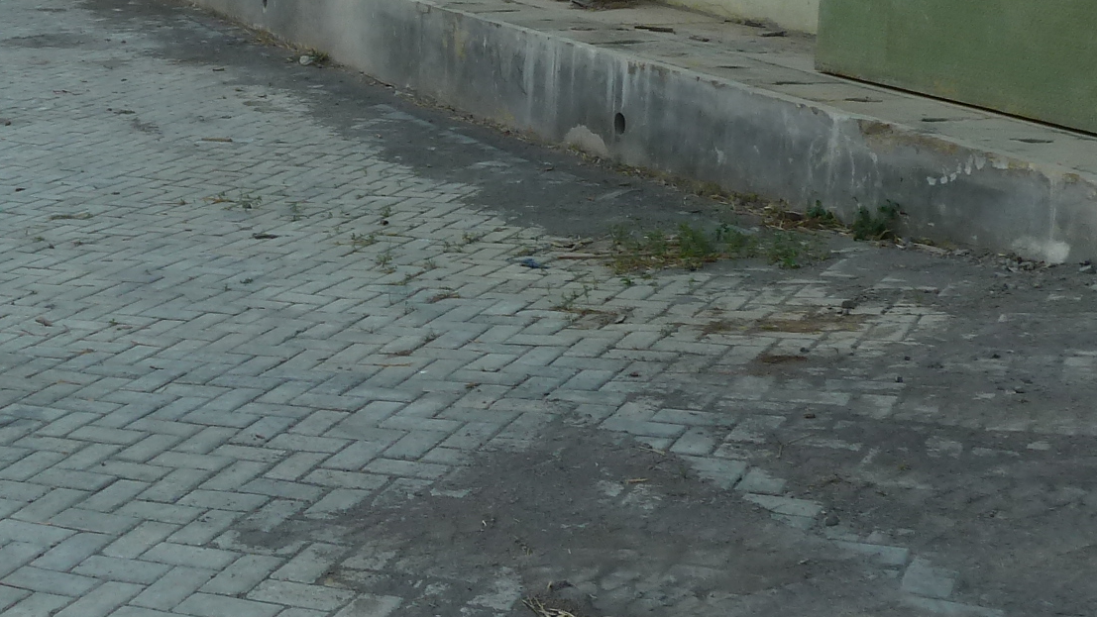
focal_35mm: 63
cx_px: 240
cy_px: 179
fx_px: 1833
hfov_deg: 32.5
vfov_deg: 19.0
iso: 80
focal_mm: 4.1
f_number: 4
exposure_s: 1/200
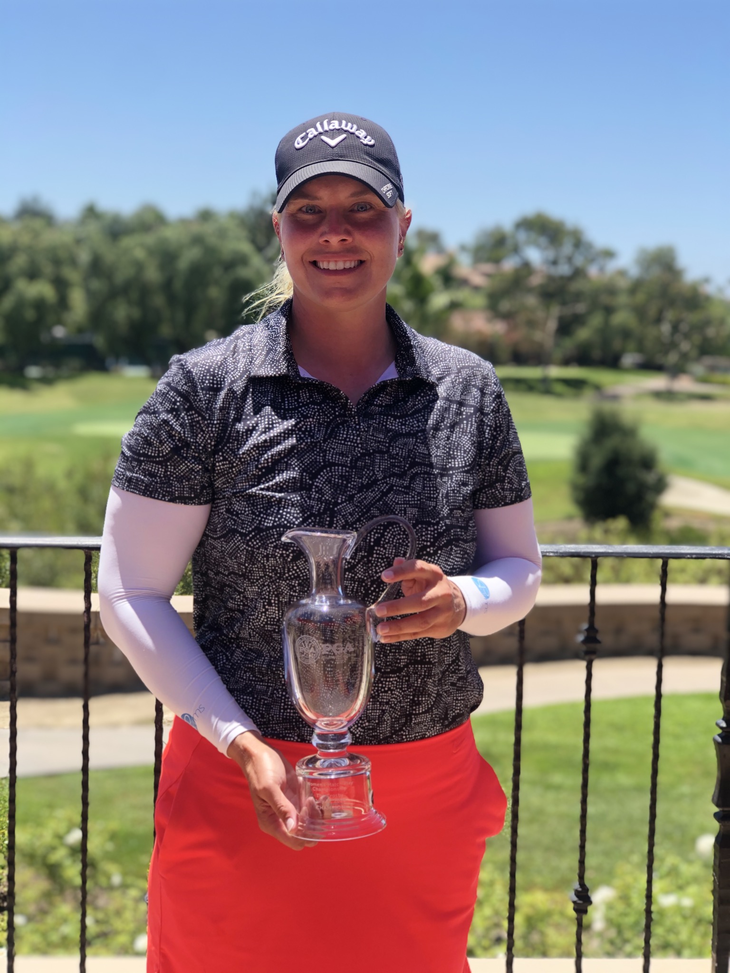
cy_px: 486
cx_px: 365
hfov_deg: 25.7
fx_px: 1603
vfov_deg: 33.8
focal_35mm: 57
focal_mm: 6.6
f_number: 2.8
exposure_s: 1/340
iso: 20
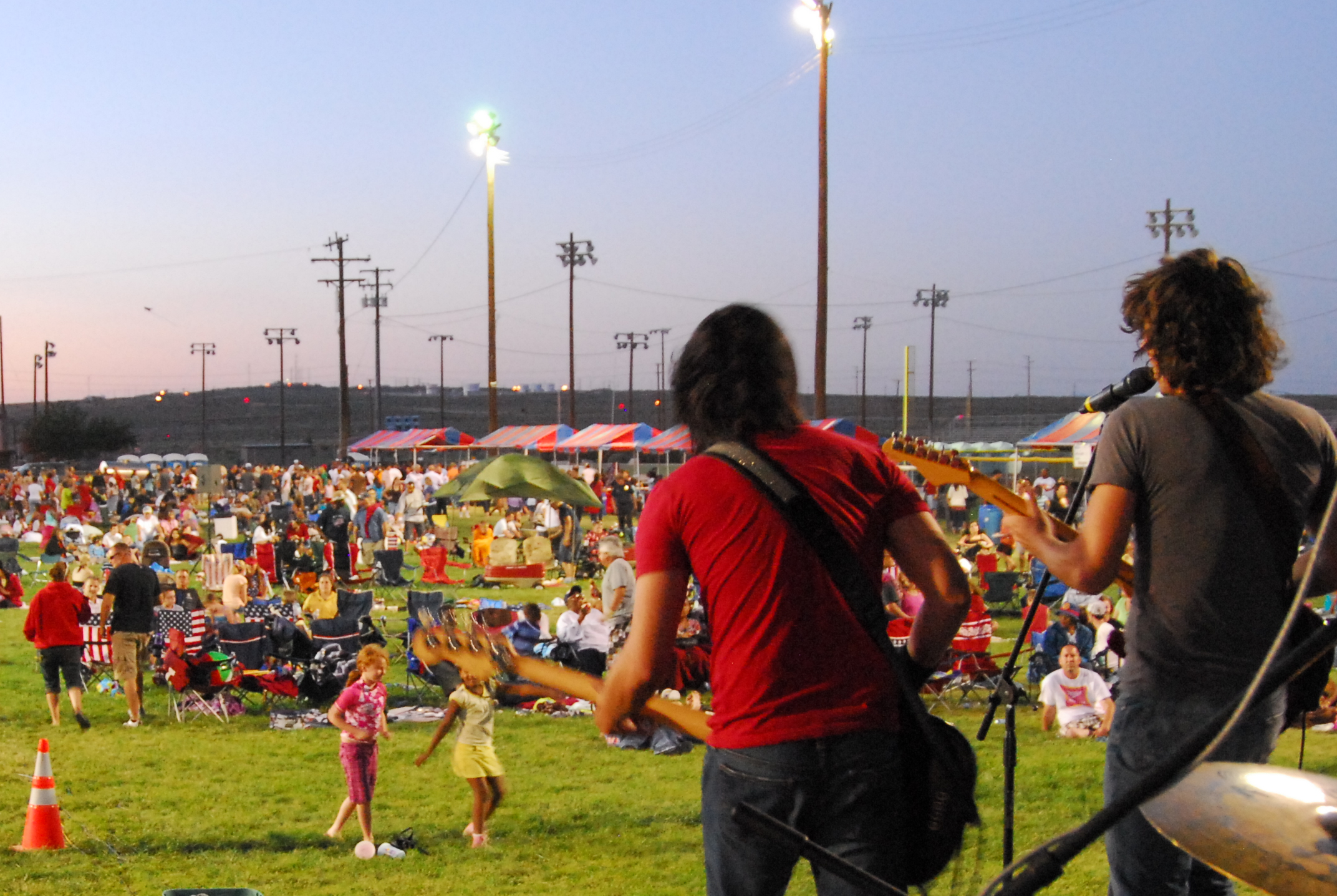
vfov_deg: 20.9
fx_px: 2417
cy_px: 582
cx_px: 407
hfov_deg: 30.6
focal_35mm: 65
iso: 1600
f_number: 4.5
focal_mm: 24
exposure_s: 1/15
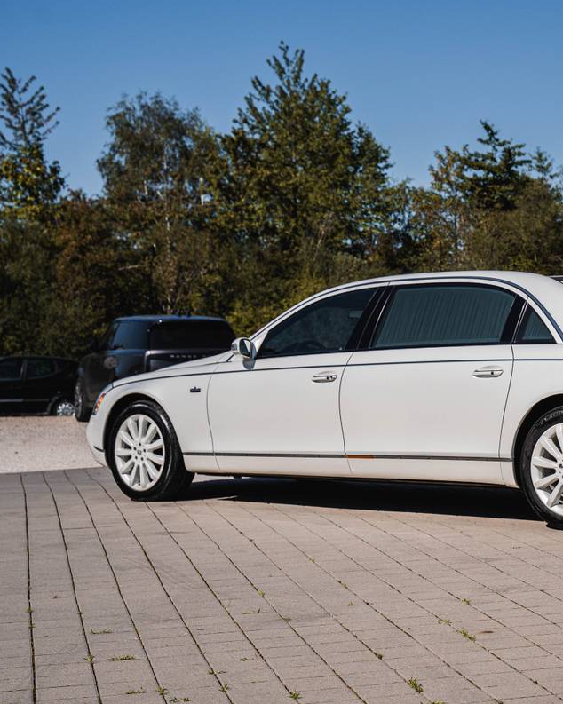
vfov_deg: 26.8
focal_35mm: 71
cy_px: 350
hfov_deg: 21.1
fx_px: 1479
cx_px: 511
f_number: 5
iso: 400
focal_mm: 50
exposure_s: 1/1600
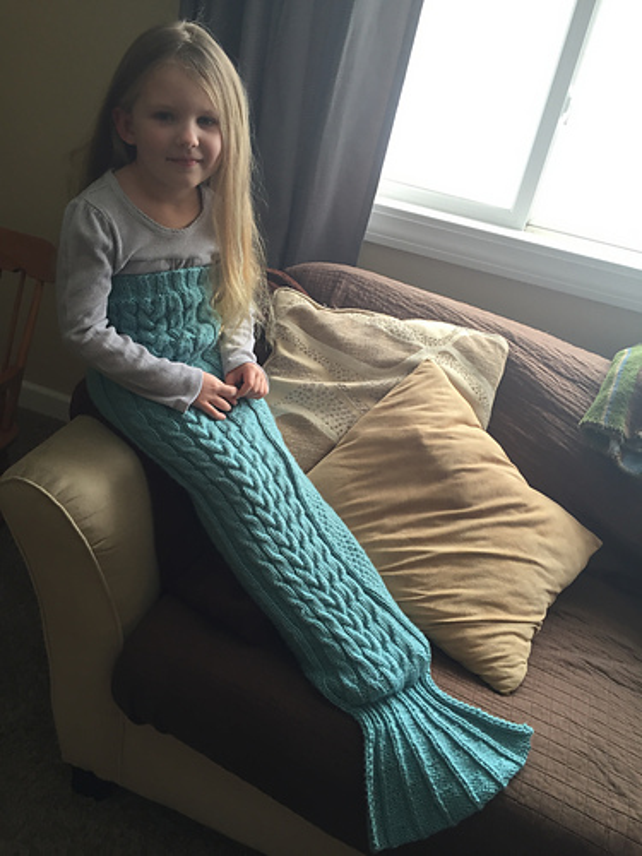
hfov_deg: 48.2
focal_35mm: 29
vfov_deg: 61.7
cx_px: 321
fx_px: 717
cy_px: 428
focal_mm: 4.15
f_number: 2.2
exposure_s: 1/40
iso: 32
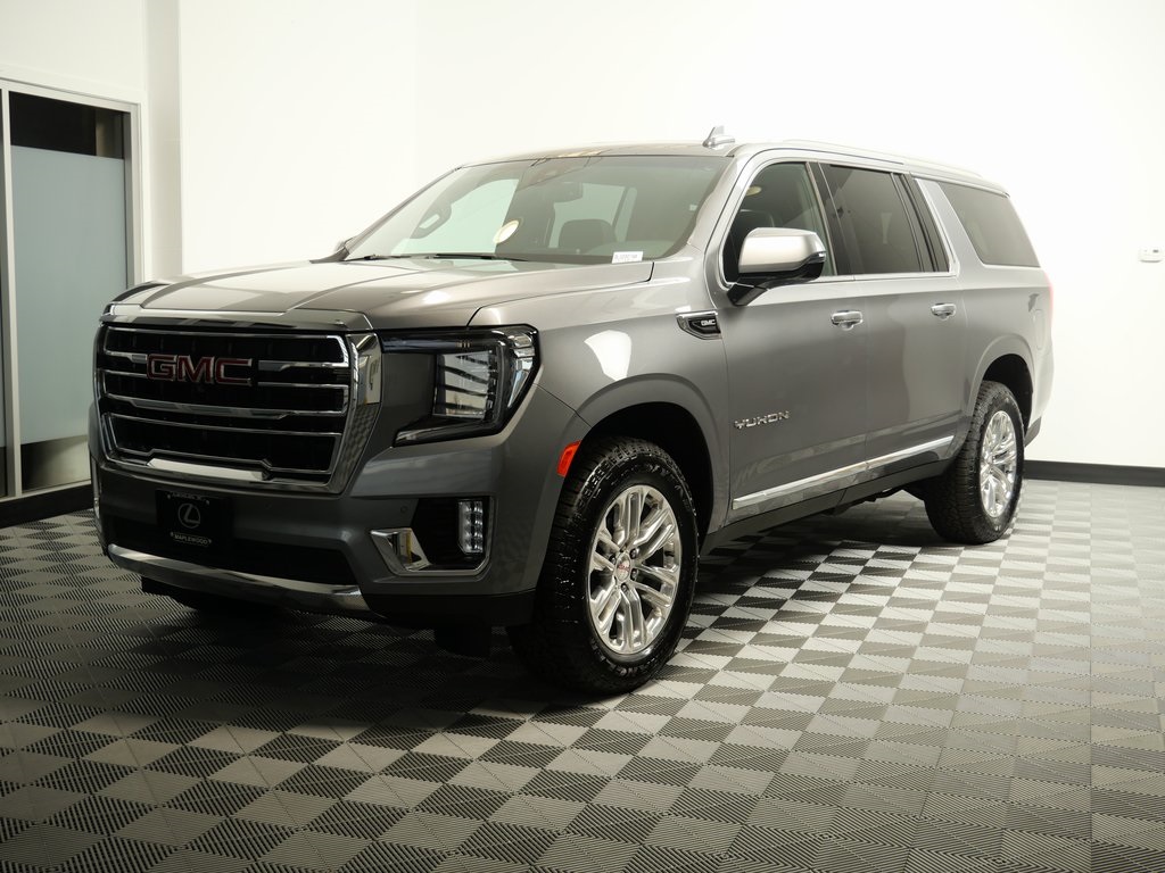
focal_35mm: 44
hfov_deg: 42.9
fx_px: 1481
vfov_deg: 32.9
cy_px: 436
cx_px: 582
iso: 250
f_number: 4.2
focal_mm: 22
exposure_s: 1/200
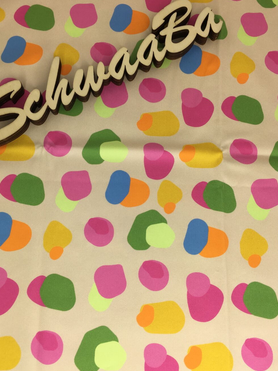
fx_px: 364
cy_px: 189
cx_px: 127
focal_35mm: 34
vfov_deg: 53.9
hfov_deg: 41.8
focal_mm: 4.15
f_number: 2.2
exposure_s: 1/151
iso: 25
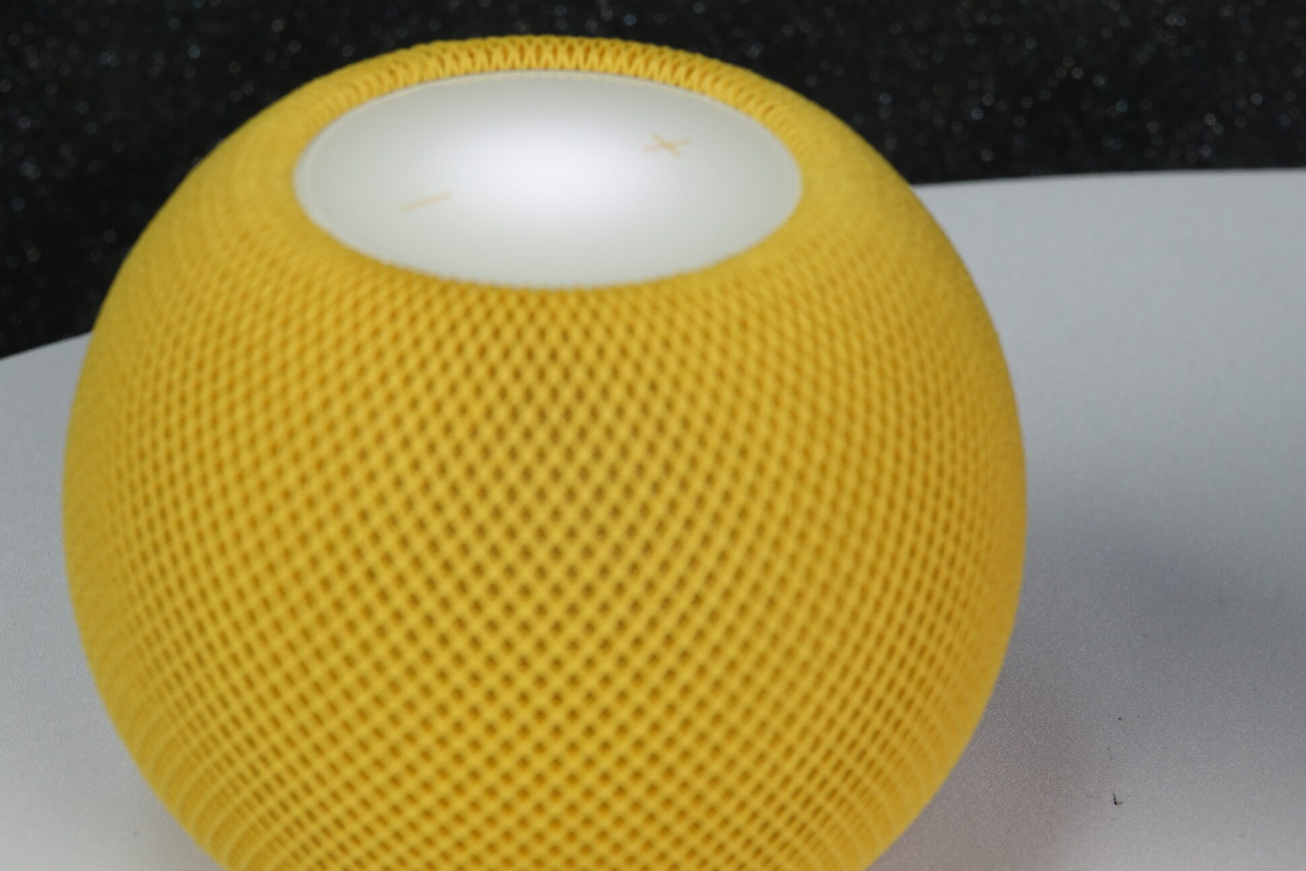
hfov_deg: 11.5
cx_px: 592
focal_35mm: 178
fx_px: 6457
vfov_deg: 7.7
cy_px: 495
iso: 250
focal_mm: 49.51
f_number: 5.6
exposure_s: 1/60
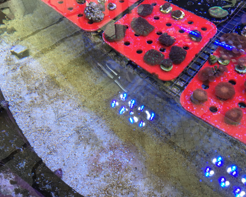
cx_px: 135
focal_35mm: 31
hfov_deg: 57.1
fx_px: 226
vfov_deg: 47.1
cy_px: 99
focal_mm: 4.15
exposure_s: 1/30
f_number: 2.2
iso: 25
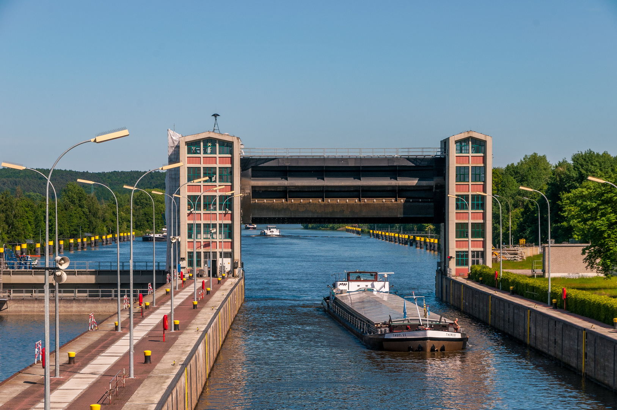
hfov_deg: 17.5
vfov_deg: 11.7
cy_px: 205
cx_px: 308
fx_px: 2002
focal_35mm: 117
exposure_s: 1/500
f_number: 11
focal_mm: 78
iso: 200
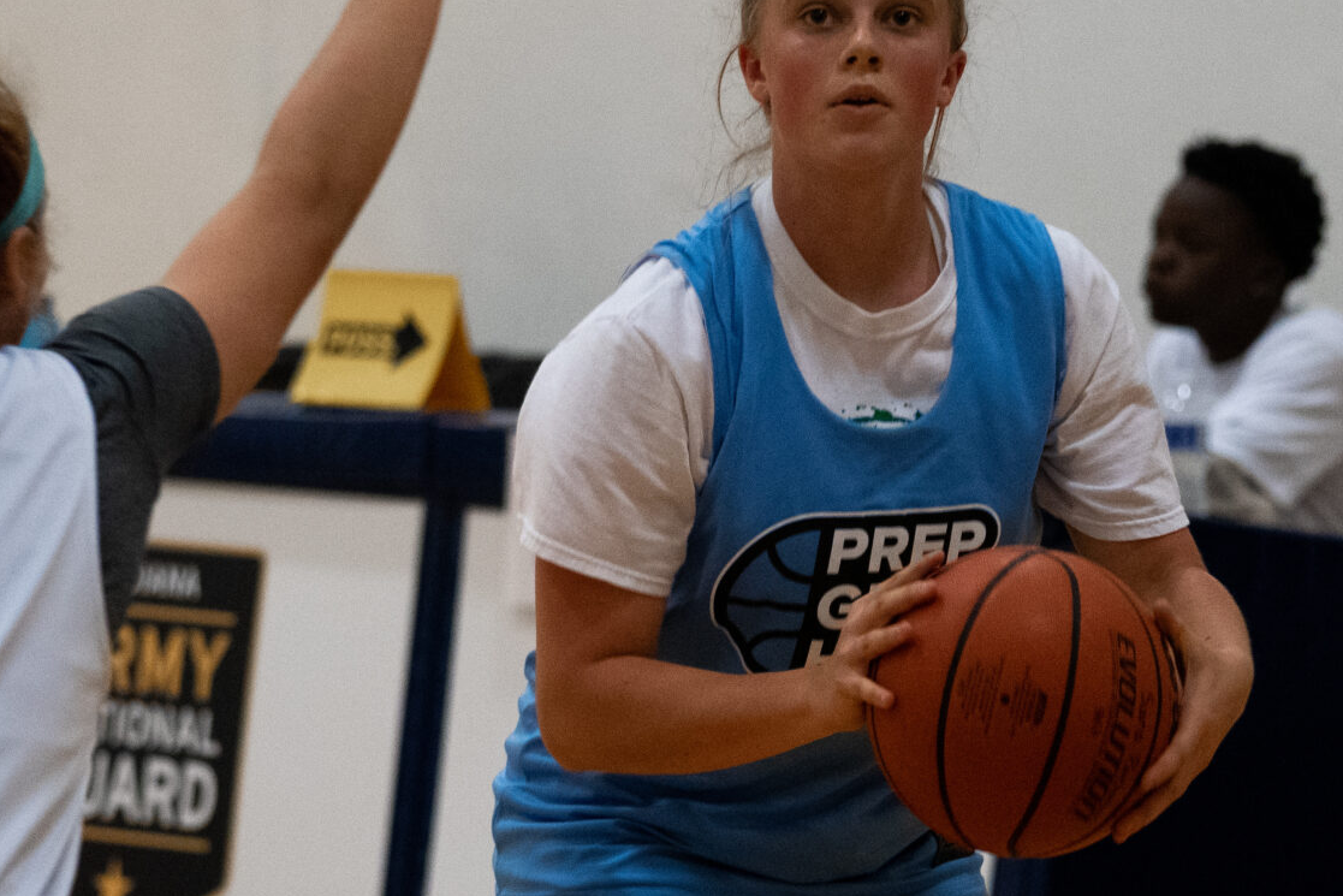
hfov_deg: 5.2
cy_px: 474
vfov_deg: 3.5
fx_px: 14685
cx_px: 641
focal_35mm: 394
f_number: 5.6
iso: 6400
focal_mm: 171.7
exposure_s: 1/320
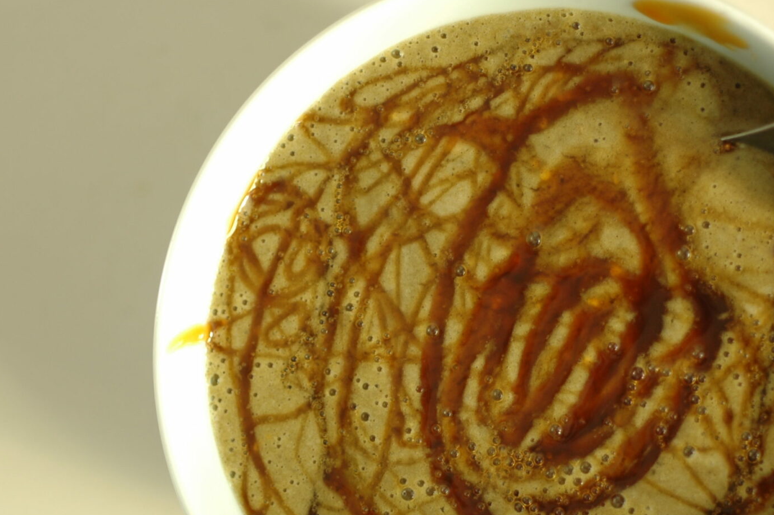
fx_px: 2879
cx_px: 318
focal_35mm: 134
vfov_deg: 10.2
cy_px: 352
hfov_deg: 15.3
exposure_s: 1.3
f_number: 3.3
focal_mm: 60
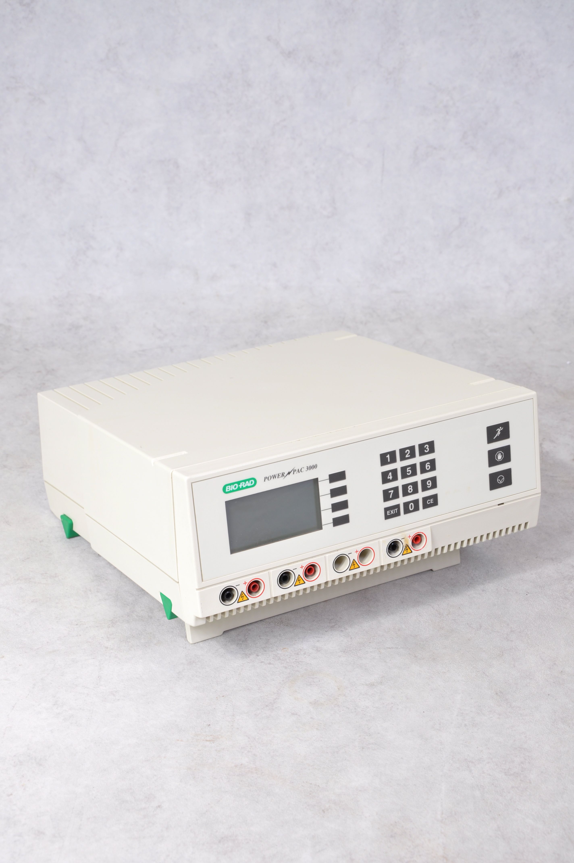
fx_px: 1511
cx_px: 287
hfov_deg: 21.5
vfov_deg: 31.9
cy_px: 432
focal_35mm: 63
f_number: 9
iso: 200
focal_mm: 42
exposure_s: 1/10
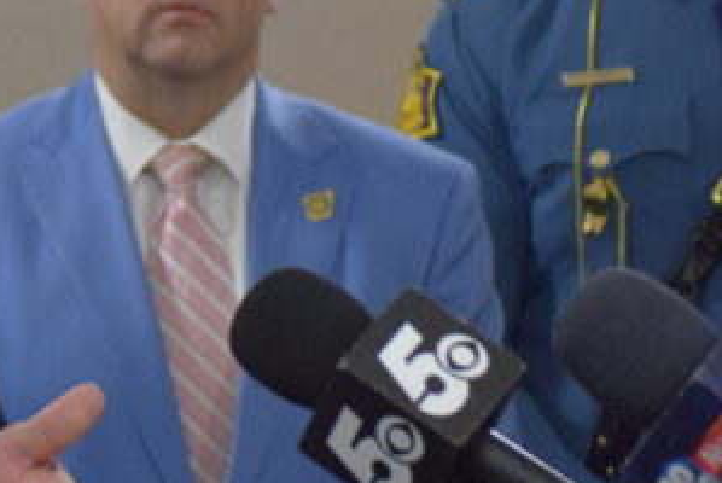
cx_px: -51
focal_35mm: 349
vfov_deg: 3.9
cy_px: 23
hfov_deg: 5.9
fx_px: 7006
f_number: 4.2
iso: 3200
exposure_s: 1/125
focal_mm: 68
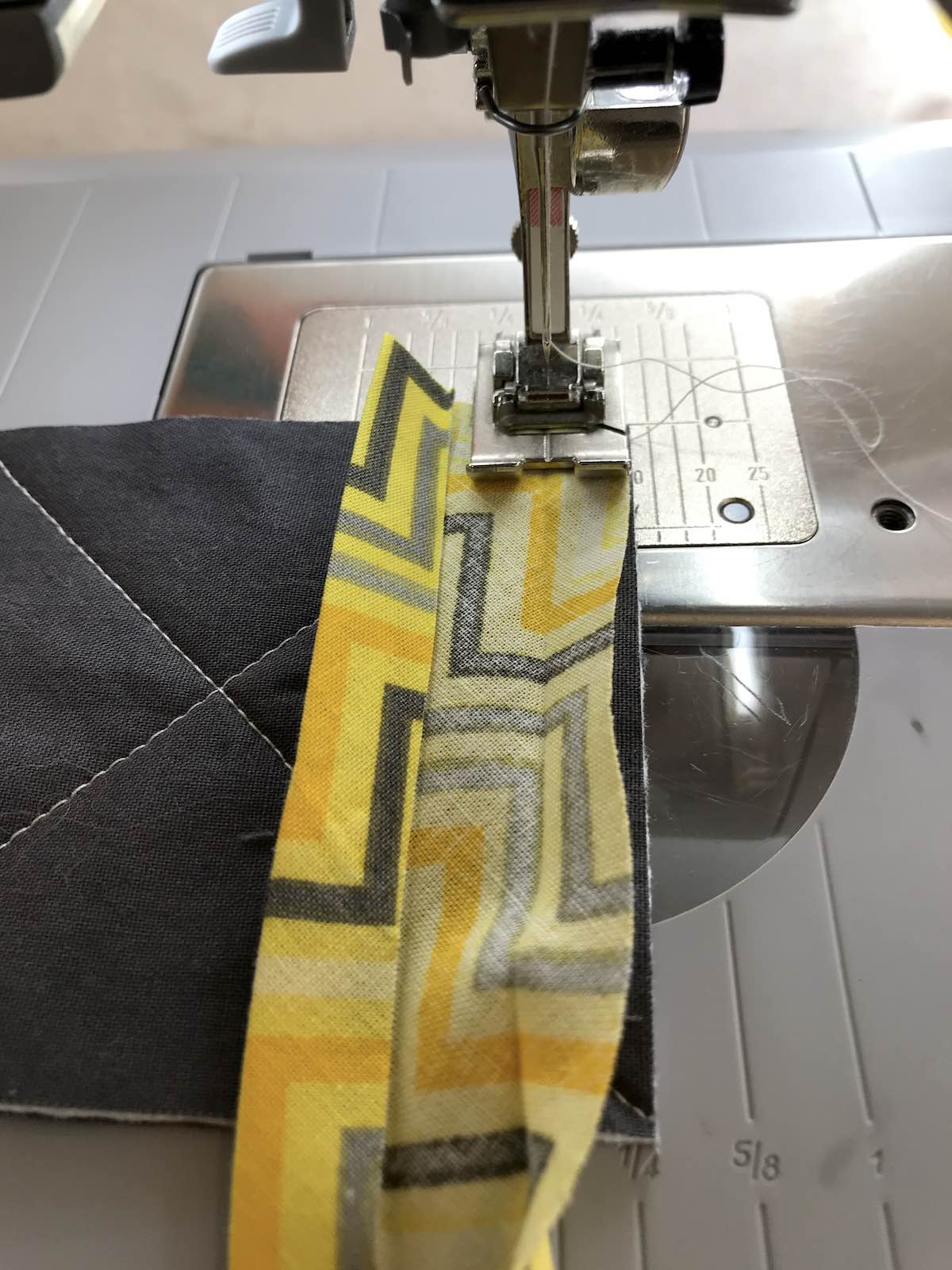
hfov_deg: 49.7
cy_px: 635
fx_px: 1027
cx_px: 476
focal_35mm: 28
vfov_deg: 63.4
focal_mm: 3.99
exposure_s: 1/120
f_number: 1.8
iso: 25
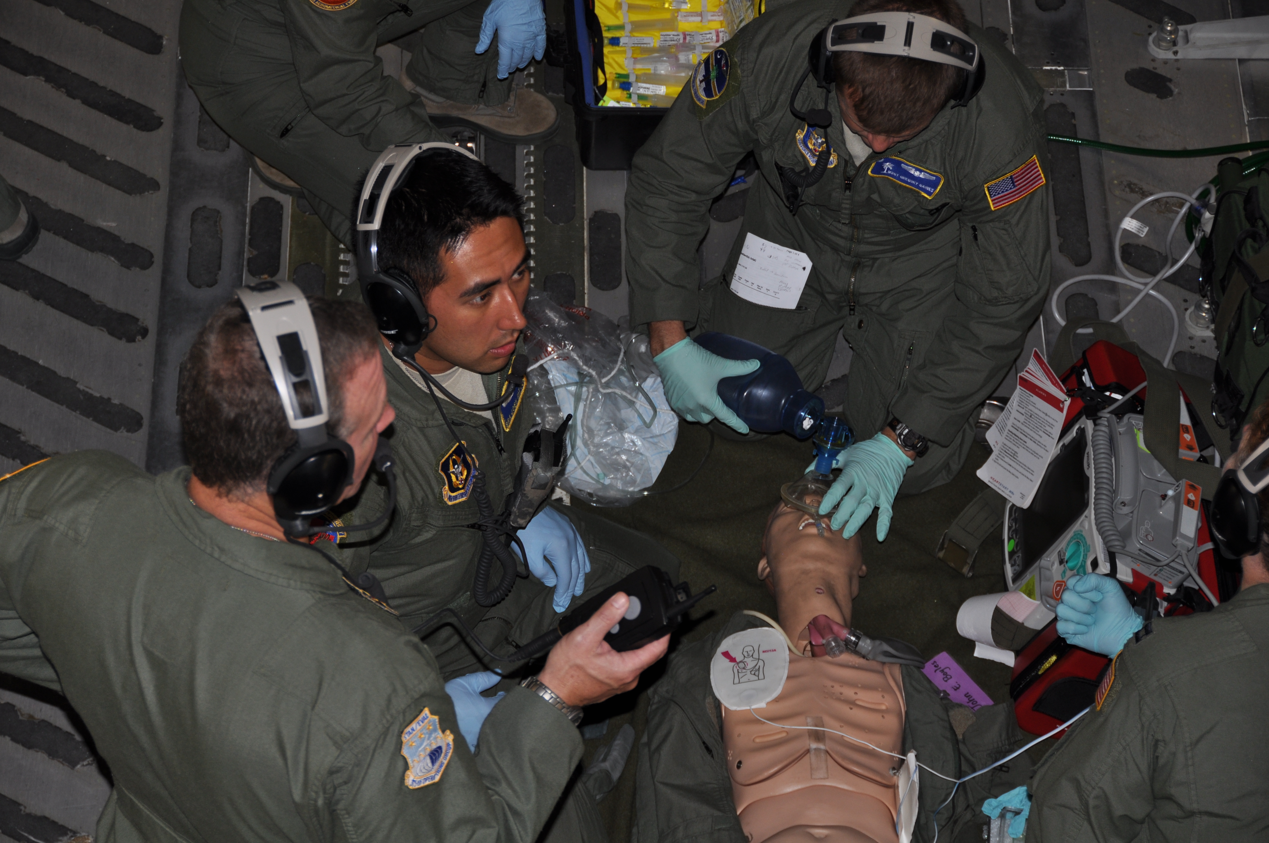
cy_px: 422
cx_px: 634
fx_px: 3697
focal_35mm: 105
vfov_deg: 13.0
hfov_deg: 19.5
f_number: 5
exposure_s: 1/60
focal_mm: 70
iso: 200
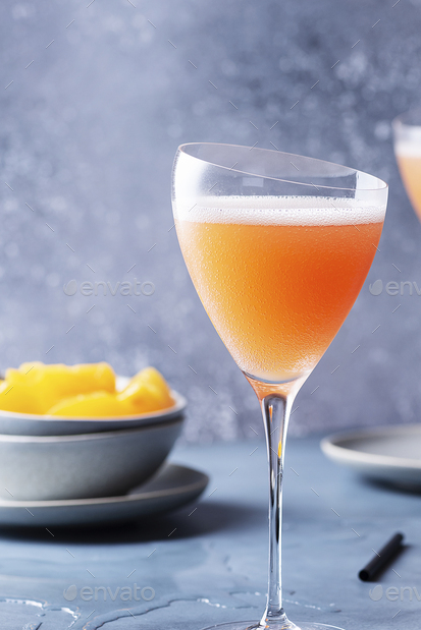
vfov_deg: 13.7
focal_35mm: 150
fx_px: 2630
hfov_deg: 9.2
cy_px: 280
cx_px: 259
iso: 200
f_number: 7.1
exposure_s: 1/160
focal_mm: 105
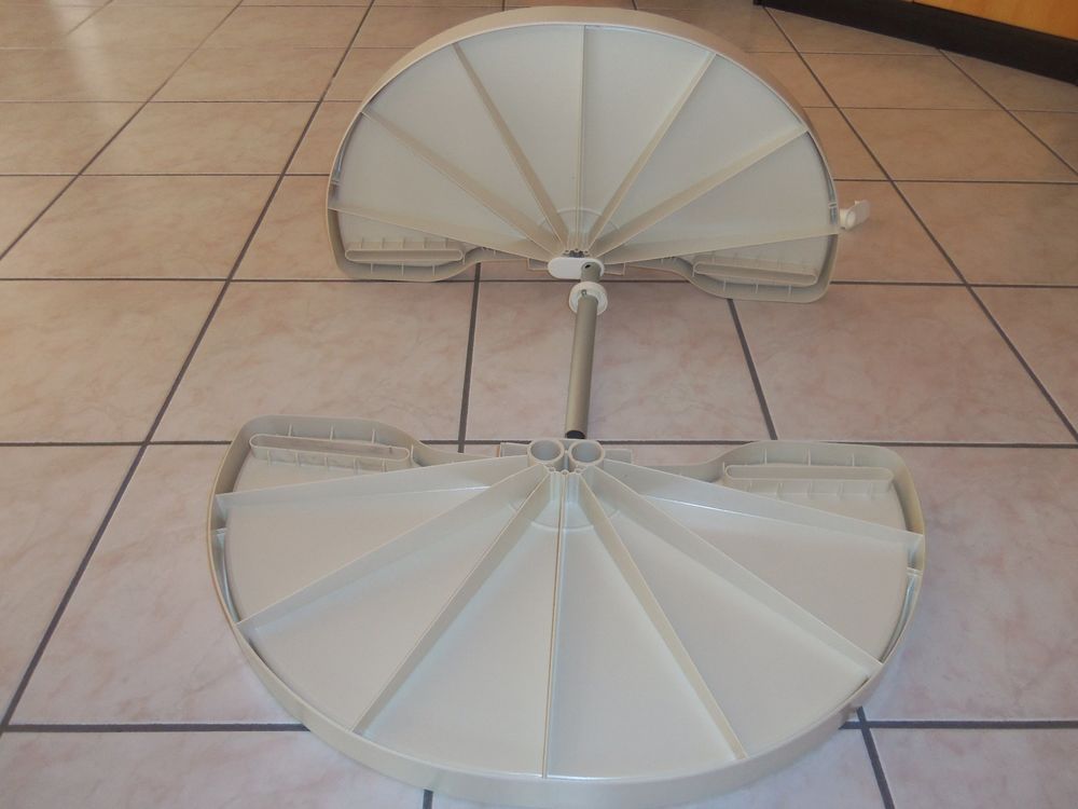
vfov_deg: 49.7
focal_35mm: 28
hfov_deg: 63.4
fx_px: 872
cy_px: 404
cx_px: 539
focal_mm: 5.1
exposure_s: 1/40
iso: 100
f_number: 3.9
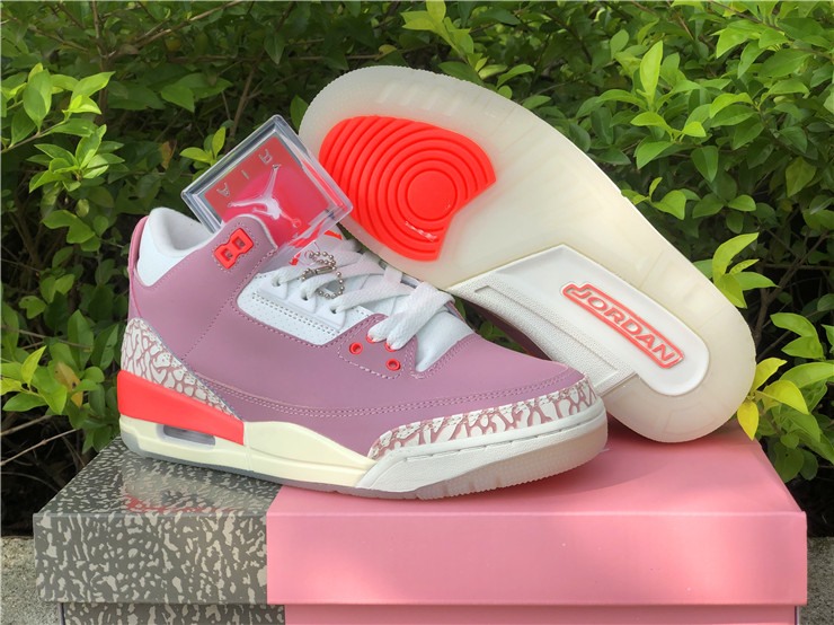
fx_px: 1252
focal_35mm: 52
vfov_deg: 28.0
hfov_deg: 36.8
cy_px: 312
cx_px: 417
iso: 16
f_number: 2.4
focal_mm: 6
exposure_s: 1/727
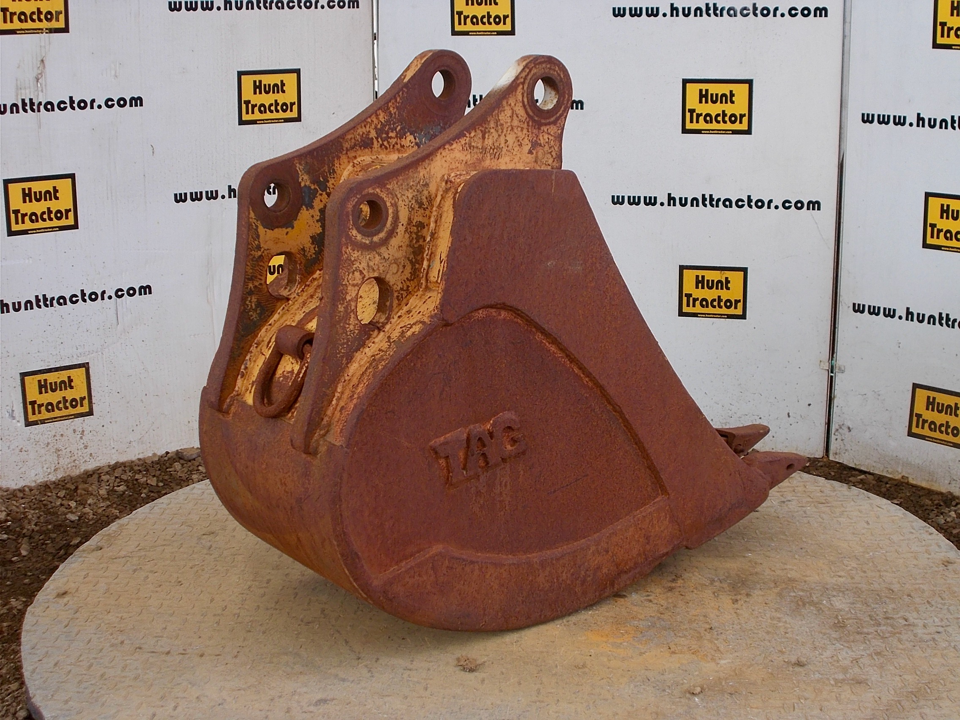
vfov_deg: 29.1
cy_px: 360
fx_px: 1387
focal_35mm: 50
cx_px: 480
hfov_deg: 38.2
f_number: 4.5
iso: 80
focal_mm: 9
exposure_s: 1/100
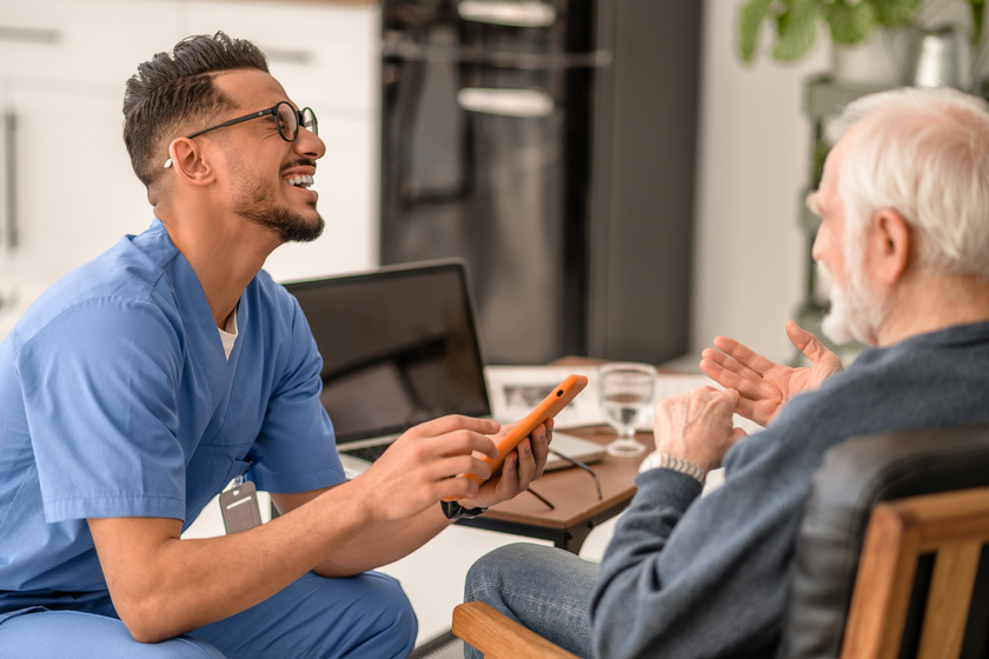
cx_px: 494
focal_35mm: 85
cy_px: 330
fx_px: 2335
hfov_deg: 23.9
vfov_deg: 16.1
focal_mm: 85
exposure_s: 1/400
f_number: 2.2
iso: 200
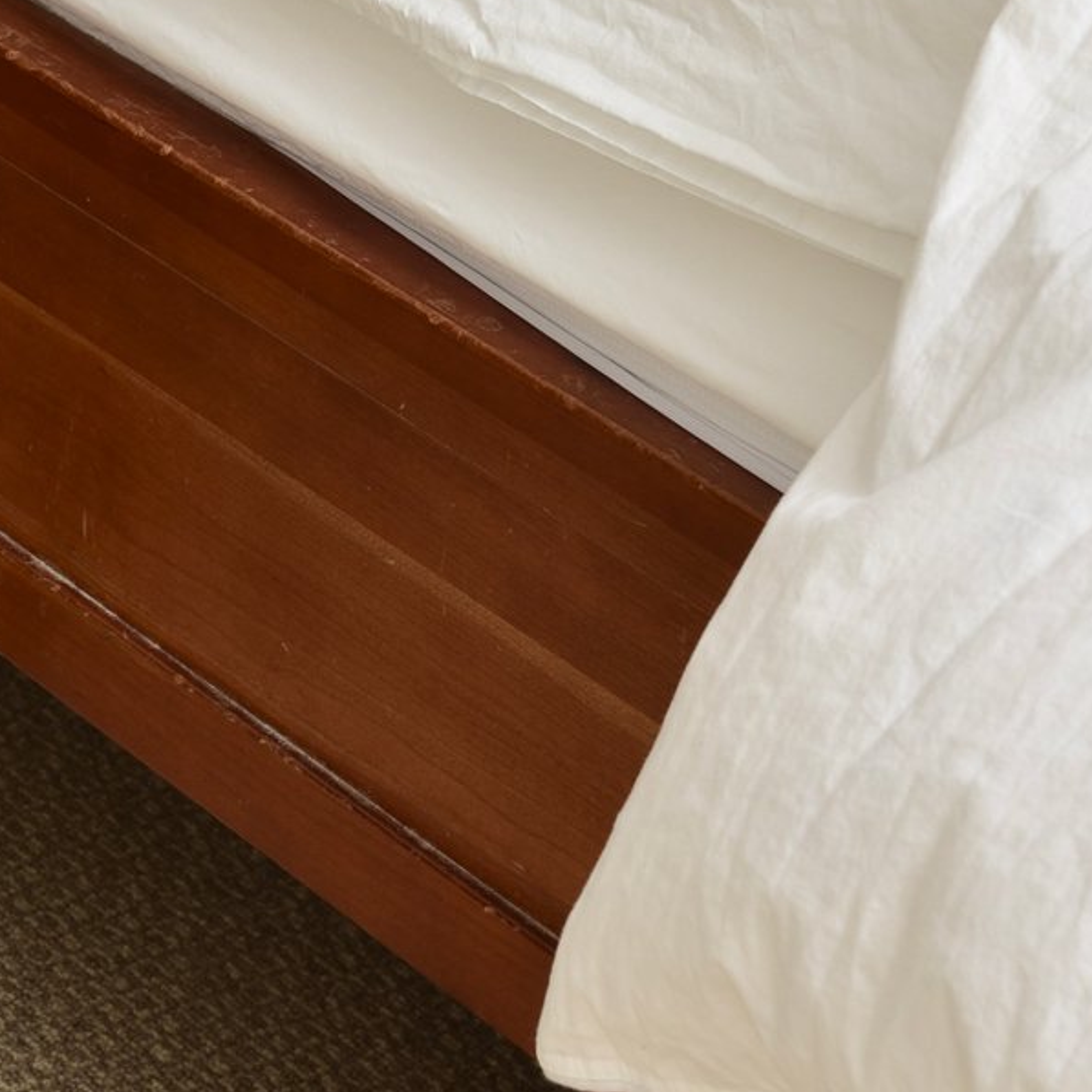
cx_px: 177
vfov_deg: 10.2
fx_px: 6103
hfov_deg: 10.2
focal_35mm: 171
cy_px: 294
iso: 100
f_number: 11
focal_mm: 60
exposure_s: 1/60
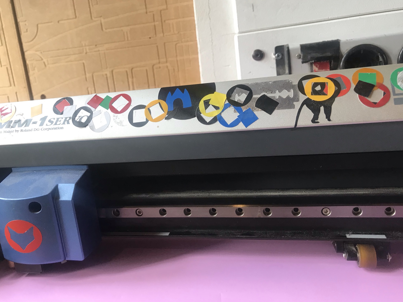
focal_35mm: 29
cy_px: 148
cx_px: 198
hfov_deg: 61.7
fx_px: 338
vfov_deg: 48.2
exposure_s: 1/33
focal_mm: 3.99
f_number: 1.8
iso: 25
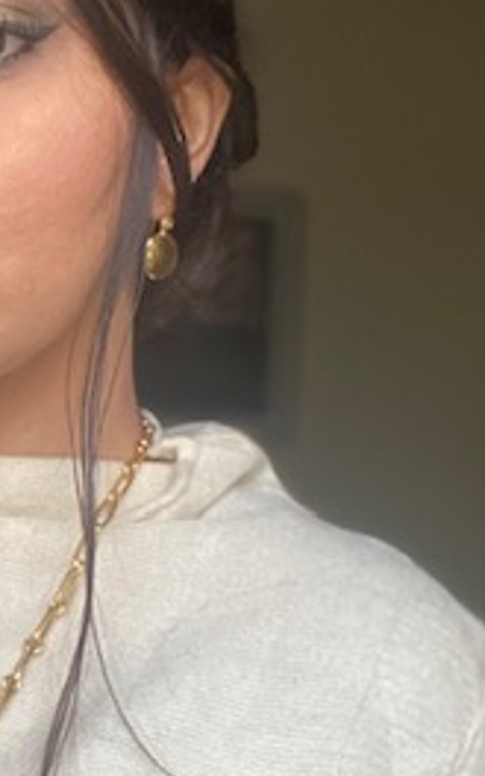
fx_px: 1628
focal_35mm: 77
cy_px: 532
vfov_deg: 26.6
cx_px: -106
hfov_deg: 16.2
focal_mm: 2.71
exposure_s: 1/60
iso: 320
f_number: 2.2
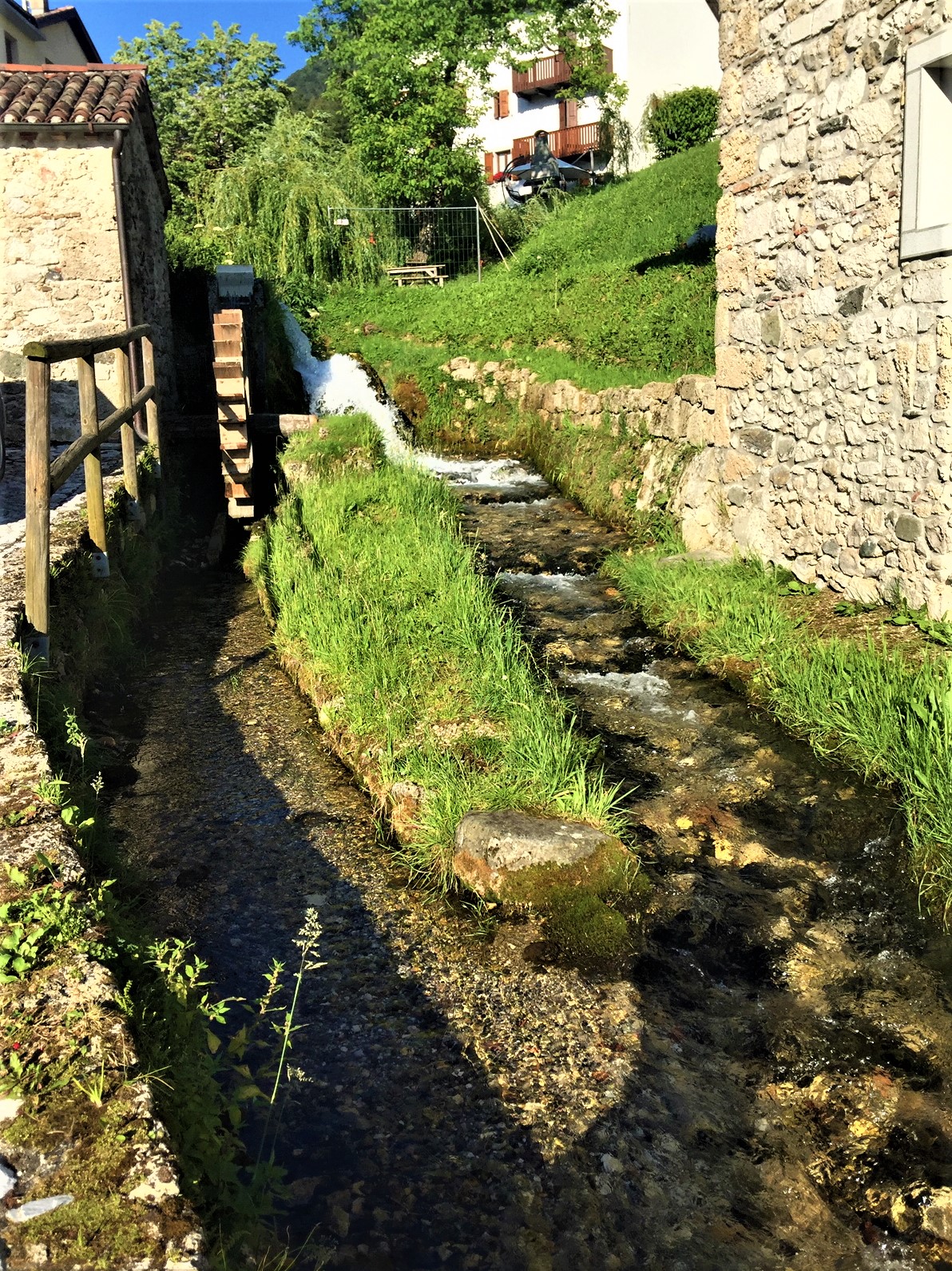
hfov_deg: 48.2
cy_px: 636
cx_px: 476
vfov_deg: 61.7
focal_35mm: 29
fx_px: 1064
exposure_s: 1/1582
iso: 32
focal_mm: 4.15
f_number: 2.2
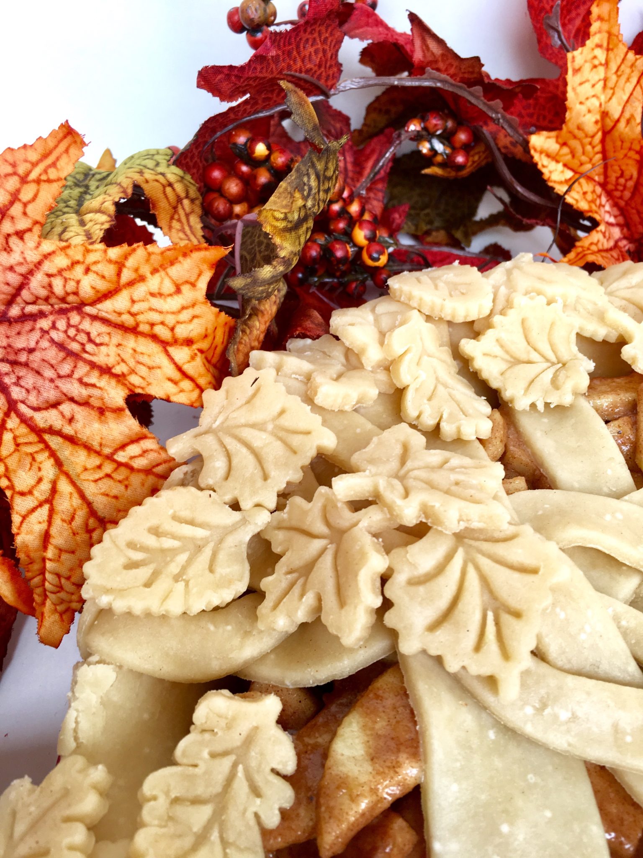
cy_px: 429
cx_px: 322
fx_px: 718
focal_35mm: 29
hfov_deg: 48.2
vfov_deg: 61.7
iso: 25
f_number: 2.2
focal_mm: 4.15
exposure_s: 1/60
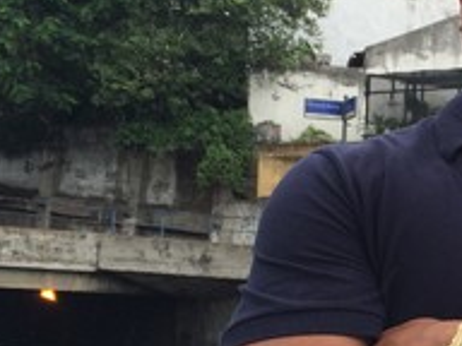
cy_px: 256
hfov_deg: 18.8
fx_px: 1295
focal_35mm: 97
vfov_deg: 15.2
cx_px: 592
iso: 32
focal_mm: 4.12
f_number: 2.2
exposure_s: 1/299
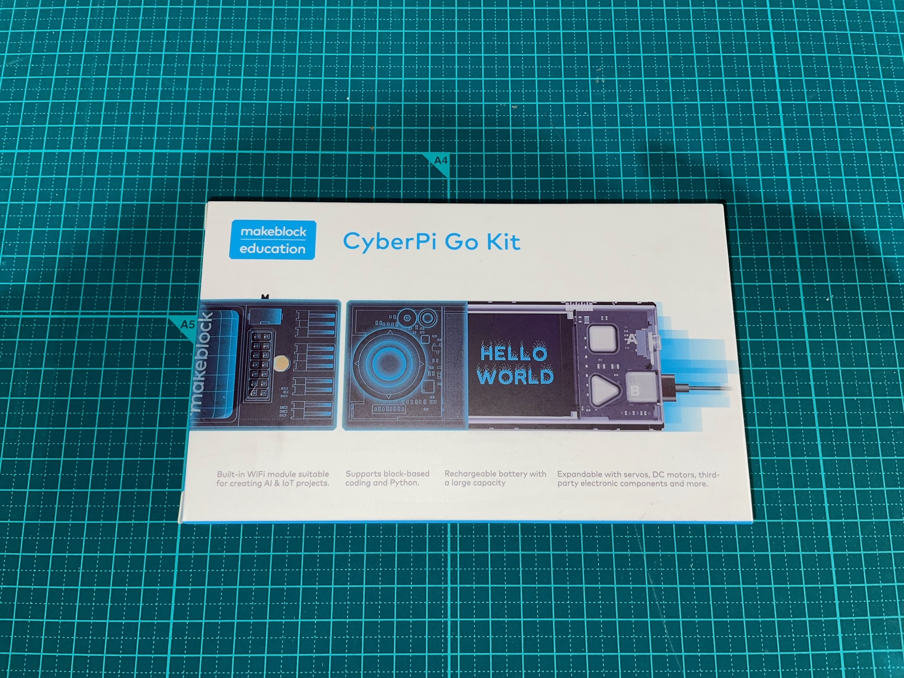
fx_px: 679
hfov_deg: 67.3
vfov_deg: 53.1
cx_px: 452
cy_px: 339
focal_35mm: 26
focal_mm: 4.2
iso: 32
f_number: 1.6
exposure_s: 1/13
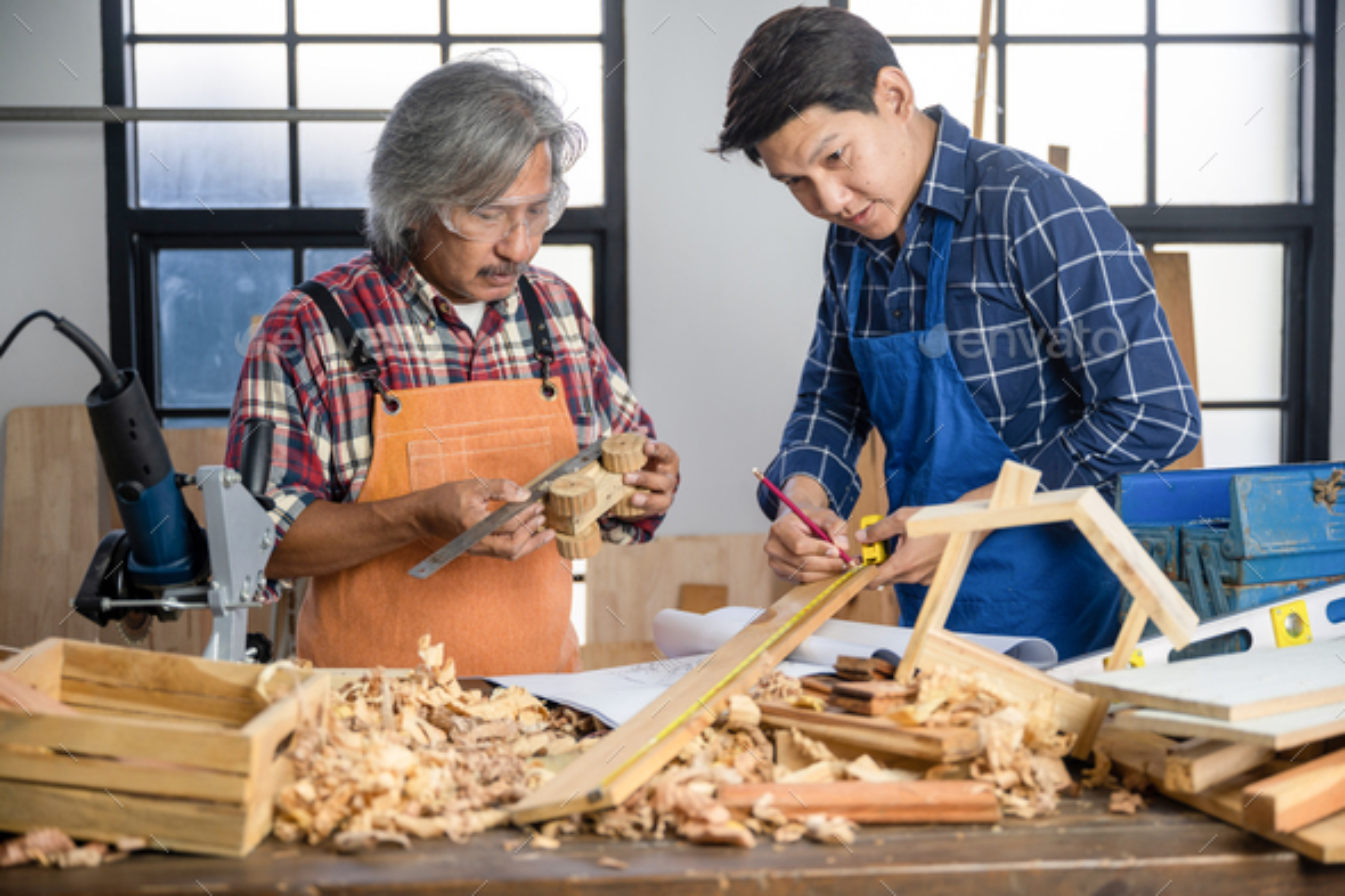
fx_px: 1905
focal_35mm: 51
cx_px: 672
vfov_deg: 26.5
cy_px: 448
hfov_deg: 38.9
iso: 160
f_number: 2.8
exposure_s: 1/160
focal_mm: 51
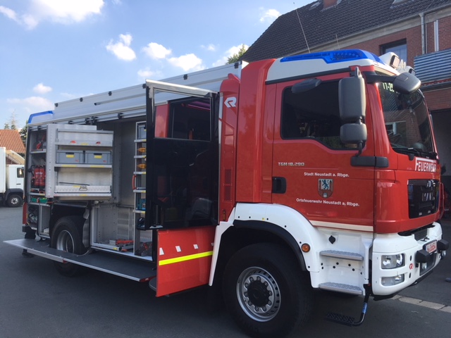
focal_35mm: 29
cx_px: 226
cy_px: 169
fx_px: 378
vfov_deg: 48.2
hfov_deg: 61.7
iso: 25
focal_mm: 4.15
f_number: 2.2
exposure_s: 1/545
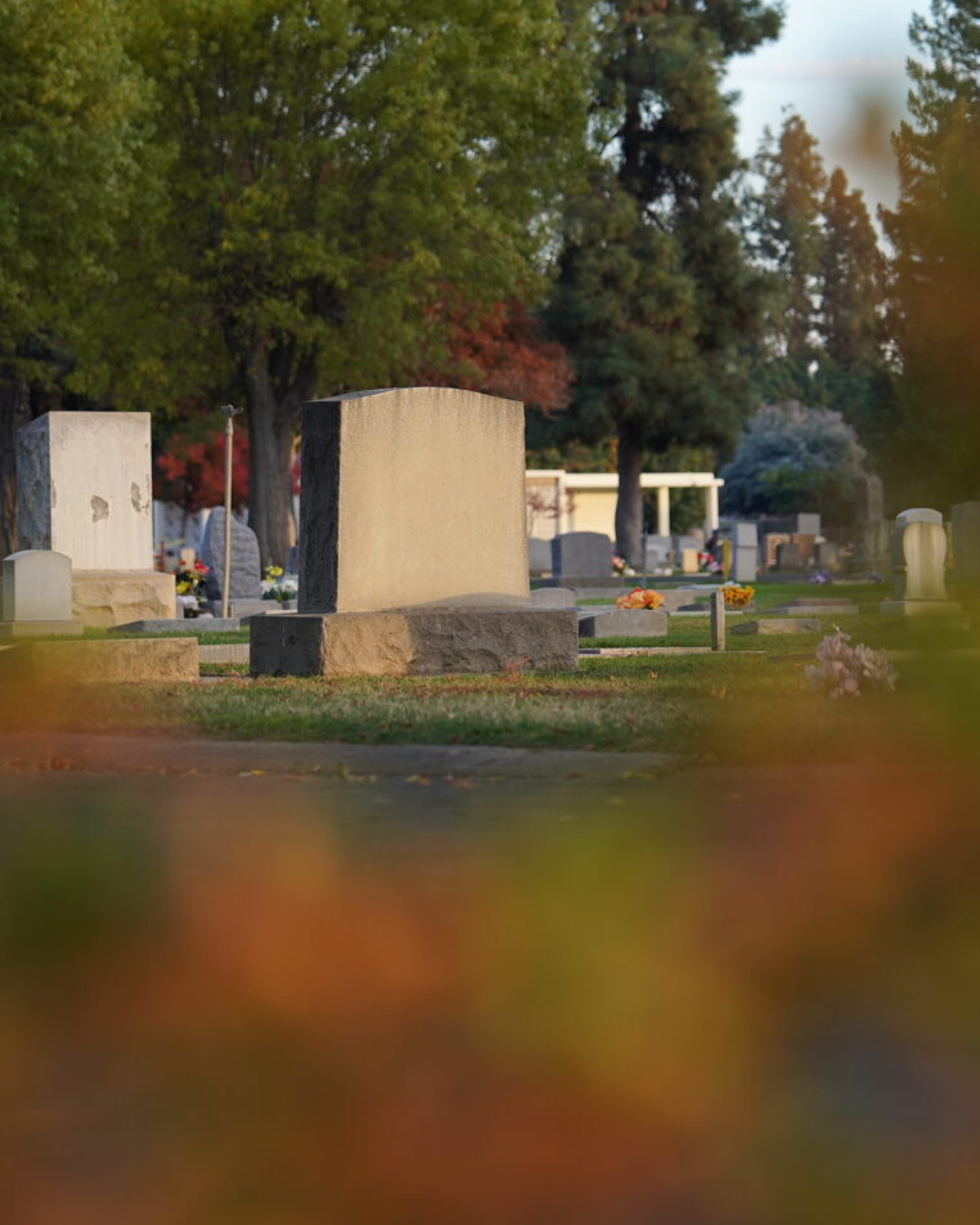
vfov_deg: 18.1
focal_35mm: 106
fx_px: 3842
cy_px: 407
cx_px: 413
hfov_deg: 14.5
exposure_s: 1/250
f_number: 2.8
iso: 100
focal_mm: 70
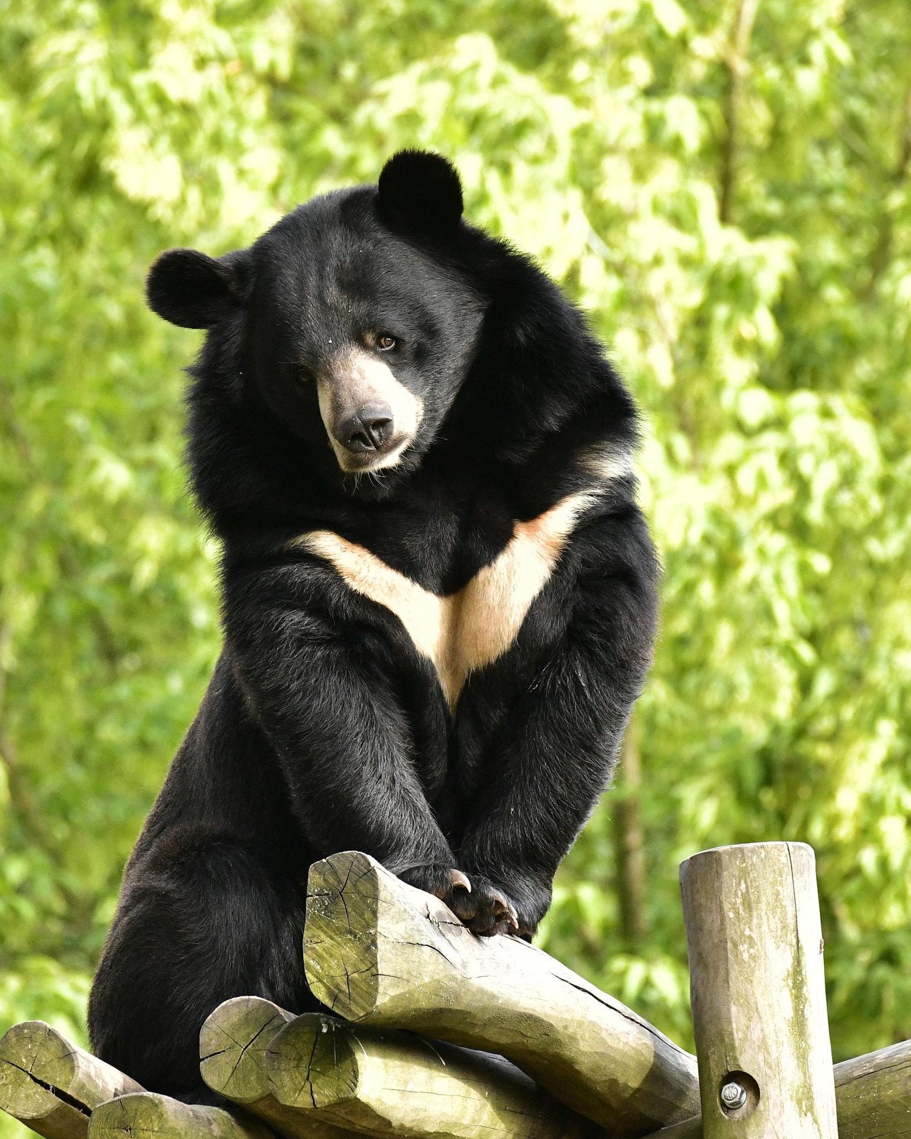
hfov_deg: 4.6
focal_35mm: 339
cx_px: 410
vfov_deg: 5.7
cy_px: 570
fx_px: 11424
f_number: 6.3
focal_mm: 240
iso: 3200
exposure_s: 1/1000
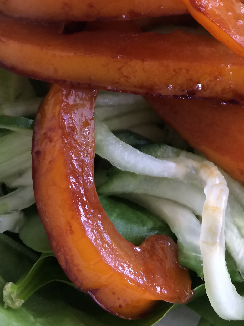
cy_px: 34
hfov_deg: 25.8
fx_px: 526
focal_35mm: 56
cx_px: 178
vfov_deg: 32.6
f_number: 2.2
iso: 32
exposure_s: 1/40
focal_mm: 4.15
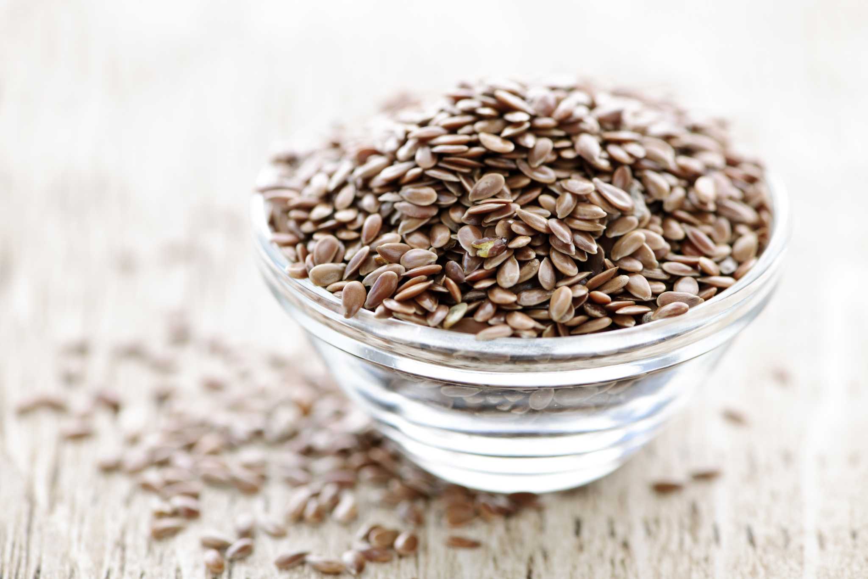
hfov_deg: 19.5
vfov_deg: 13.0
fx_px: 2531
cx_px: 434
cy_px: 290
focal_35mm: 105
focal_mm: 105
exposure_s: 1/60
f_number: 7.1
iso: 200
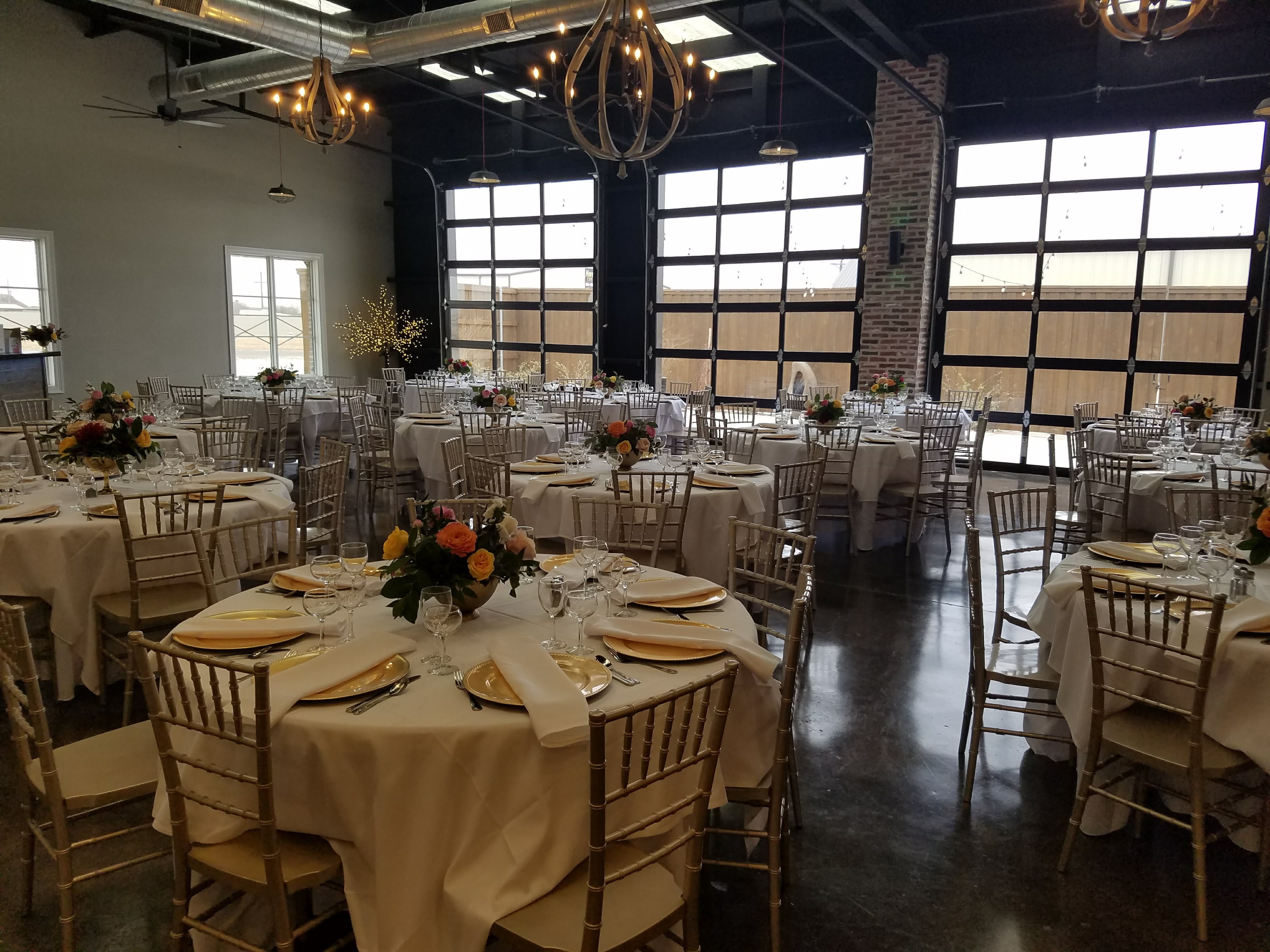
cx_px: 635
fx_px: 954
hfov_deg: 67.3
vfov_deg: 53.1
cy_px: 476
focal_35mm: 26
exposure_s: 1/120
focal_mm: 4.2
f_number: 1.7
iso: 64
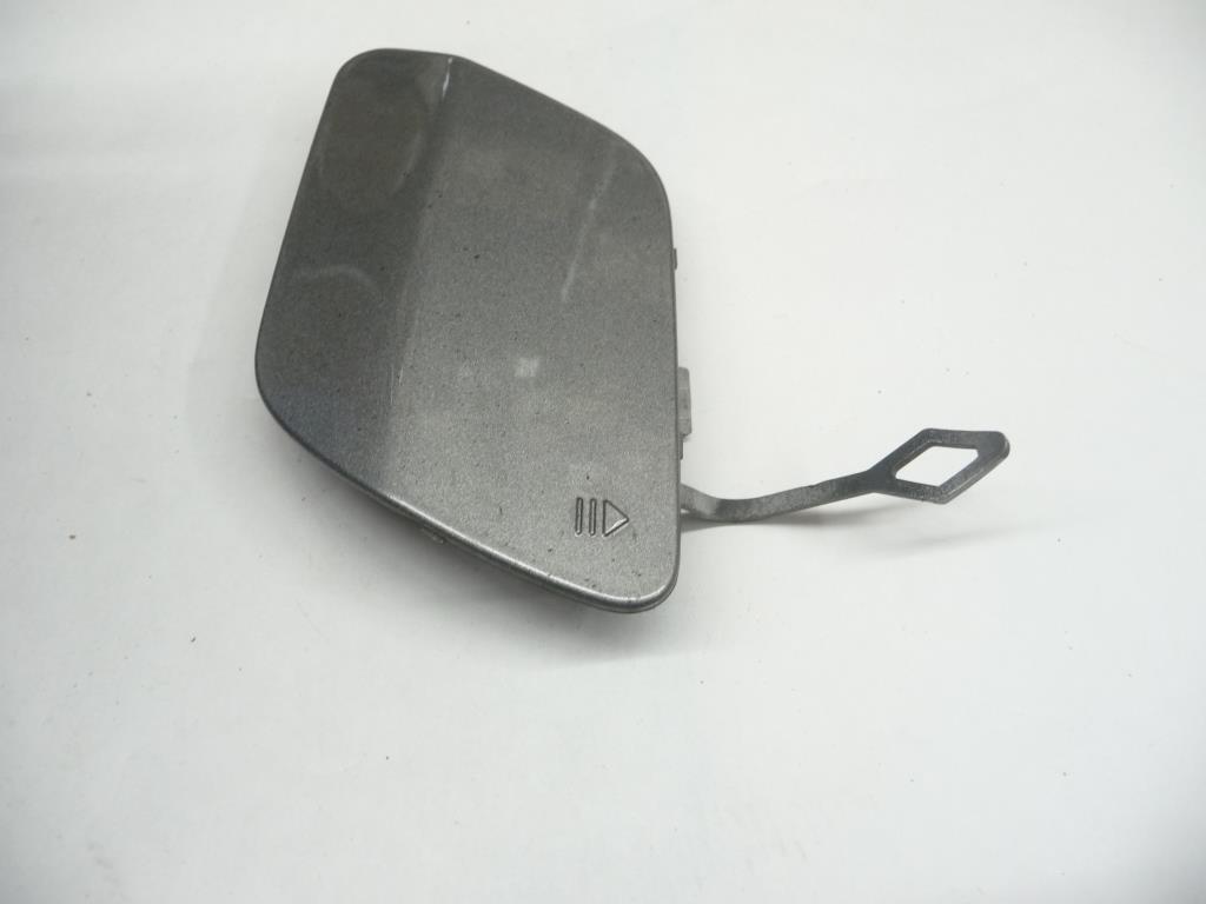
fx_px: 976
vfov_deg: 49.7
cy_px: 452
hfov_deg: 63.4
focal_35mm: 28
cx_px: 603
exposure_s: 1/30
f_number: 3.3
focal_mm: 4.7
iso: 250
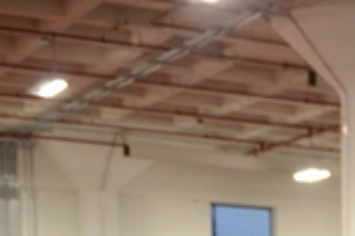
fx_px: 1399
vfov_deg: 8.7
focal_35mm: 142
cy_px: 572
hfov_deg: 12.9
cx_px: 667
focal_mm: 24
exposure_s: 1/200
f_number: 2.8
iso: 1250
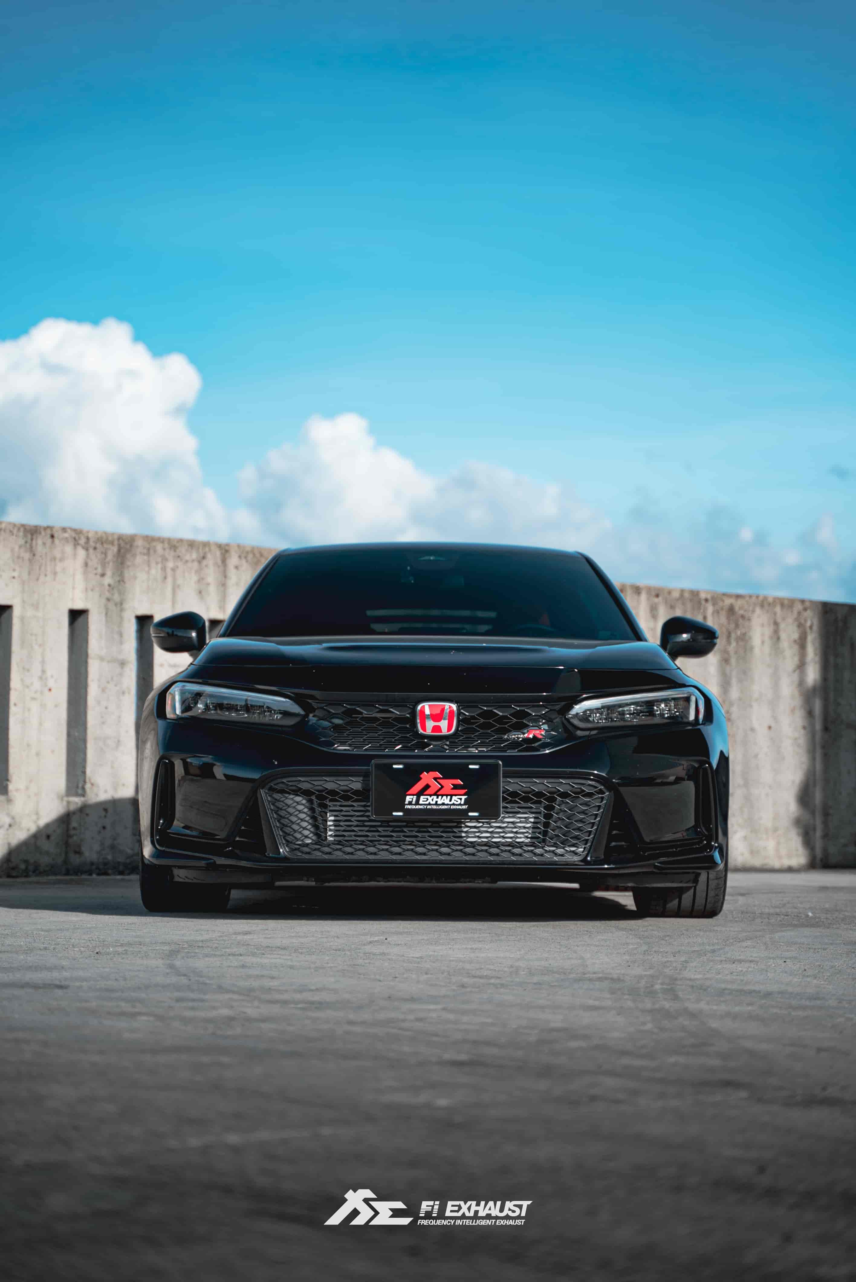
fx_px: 2422
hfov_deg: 20.0
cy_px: 641
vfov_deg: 29.6
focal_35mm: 68
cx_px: 428
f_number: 2.8
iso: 80
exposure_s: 1/500
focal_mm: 68
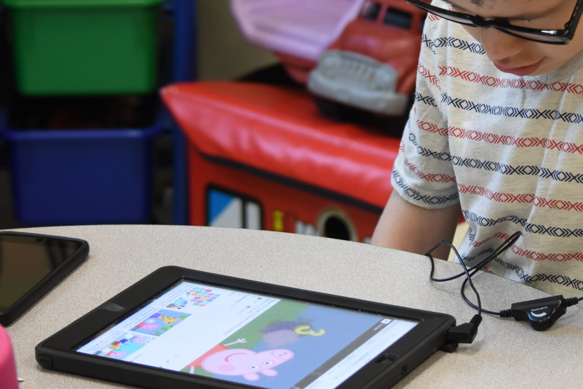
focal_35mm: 166
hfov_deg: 12.3
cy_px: 96
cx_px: 427
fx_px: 2689
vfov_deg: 8.3
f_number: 4.5
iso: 1250
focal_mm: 70
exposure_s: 1/50
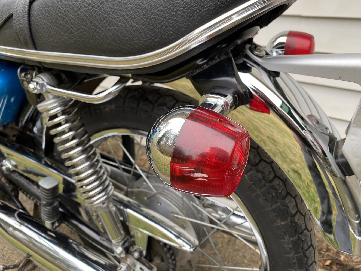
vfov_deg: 53.1
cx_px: 180
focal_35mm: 26
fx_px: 271
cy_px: 136
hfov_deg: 67.3
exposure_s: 1/122
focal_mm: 4.25
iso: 50
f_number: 1.8
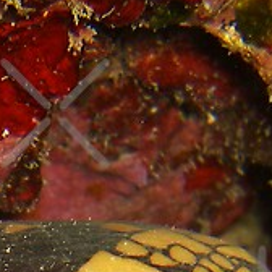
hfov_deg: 8.6
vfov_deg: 8.3
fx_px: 1778
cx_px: -134
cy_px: 550
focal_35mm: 200
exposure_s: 1/30
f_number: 5.6
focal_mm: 7.9
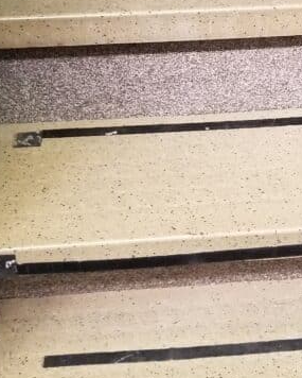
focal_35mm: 73
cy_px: 69
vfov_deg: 25.5
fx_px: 815
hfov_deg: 20.8
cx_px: 239
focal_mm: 4.3
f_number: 1.7
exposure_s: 1/40
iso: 800
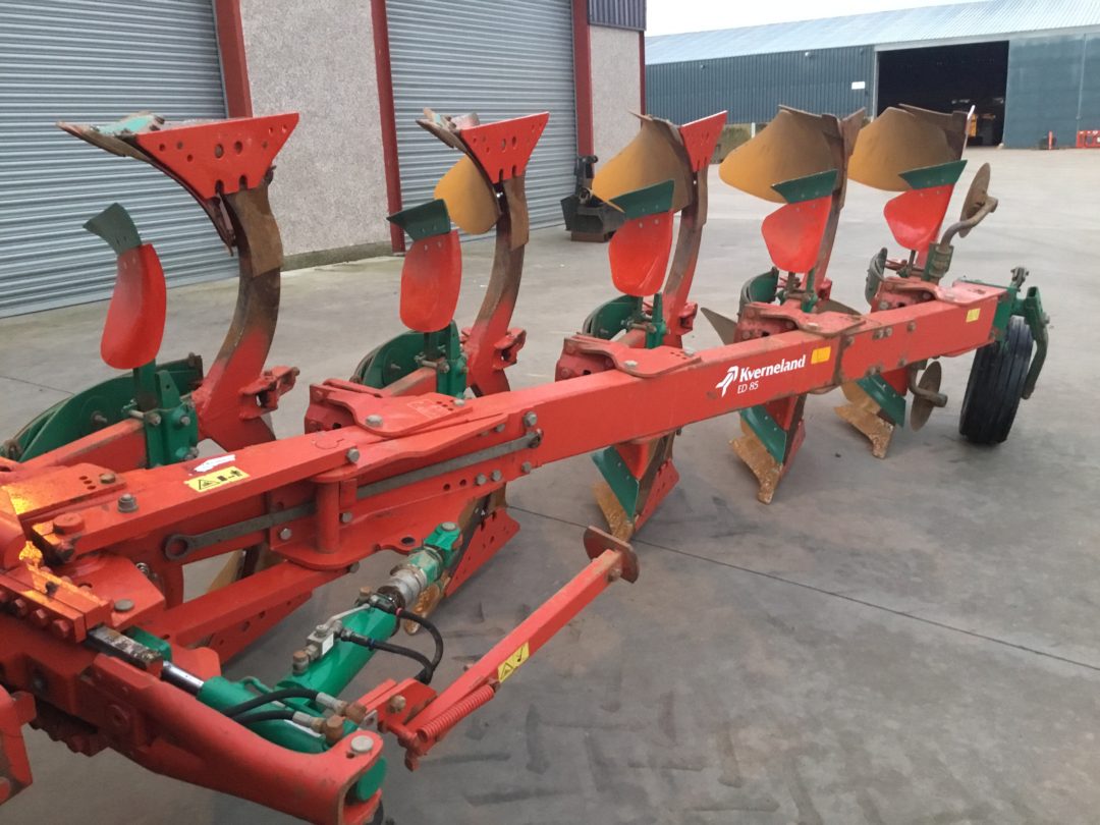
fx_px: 985
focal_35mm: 31
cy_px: 412
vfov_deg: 45.4
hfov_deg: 58.4
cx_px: 550
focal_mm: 3.3
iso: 250
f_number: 2.4
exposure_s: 1/20
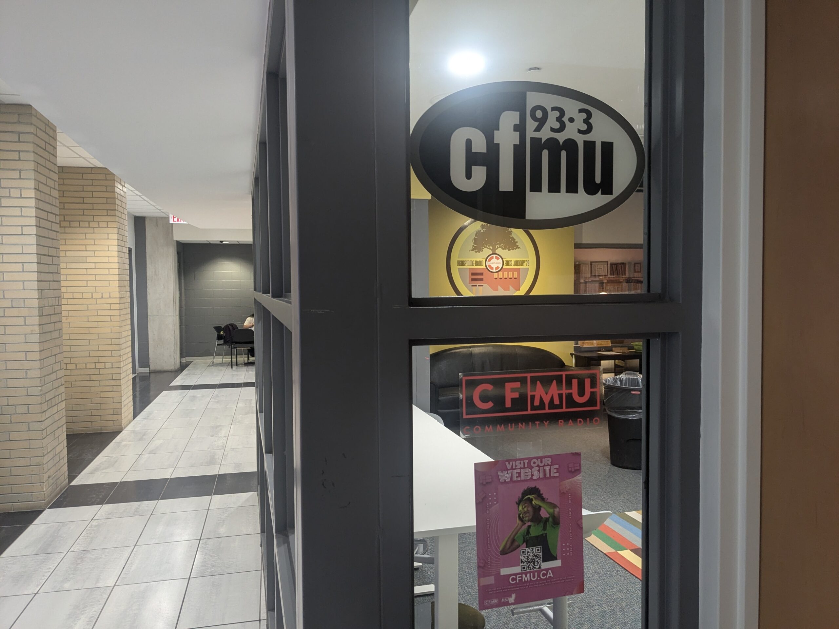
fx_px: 654
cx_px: 420
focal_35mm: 27
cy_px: 314
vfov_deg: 51.4
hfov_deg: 65.3
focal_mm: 4.38
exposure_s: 1/24
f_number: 1.73
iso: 85
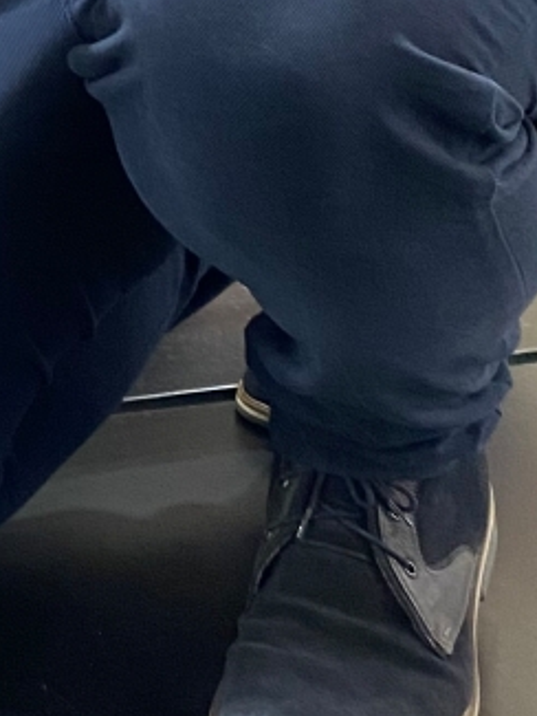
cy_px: -335
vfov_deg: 14.4
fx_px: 2646
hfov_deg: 10.7
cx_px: -522
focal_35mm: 128
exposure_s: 1/50
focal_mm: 4.25
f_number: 1.8
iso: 160
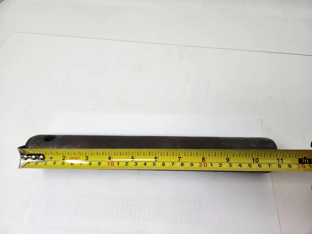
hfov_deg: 73.9
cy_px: 117
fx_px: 207
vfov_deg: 58.9
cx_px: 156
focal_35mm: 23
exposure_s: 1/180
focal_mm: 5.4
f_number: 1.8
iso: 40
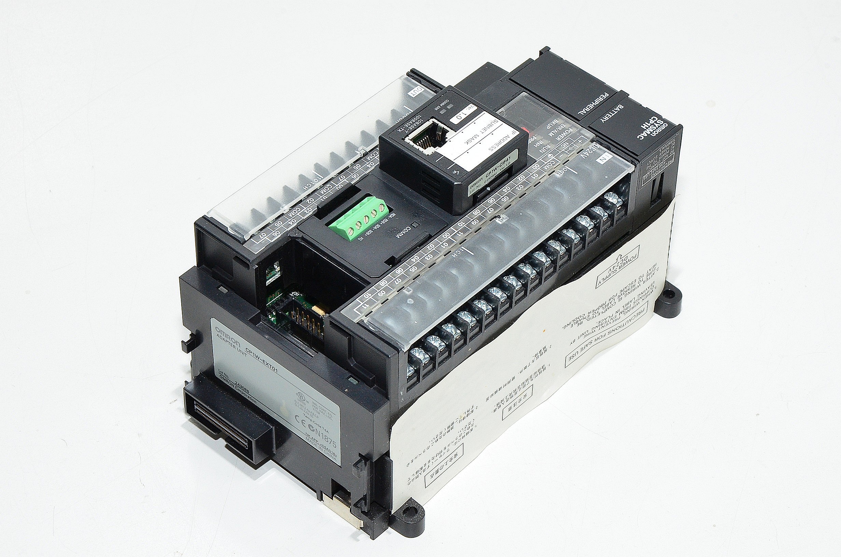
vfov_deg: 12.1
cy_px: 278
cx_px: 420
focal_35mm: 112
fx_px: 2623
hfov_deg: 18.2
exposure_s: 1/50
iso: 1600
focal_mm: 75
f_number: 16
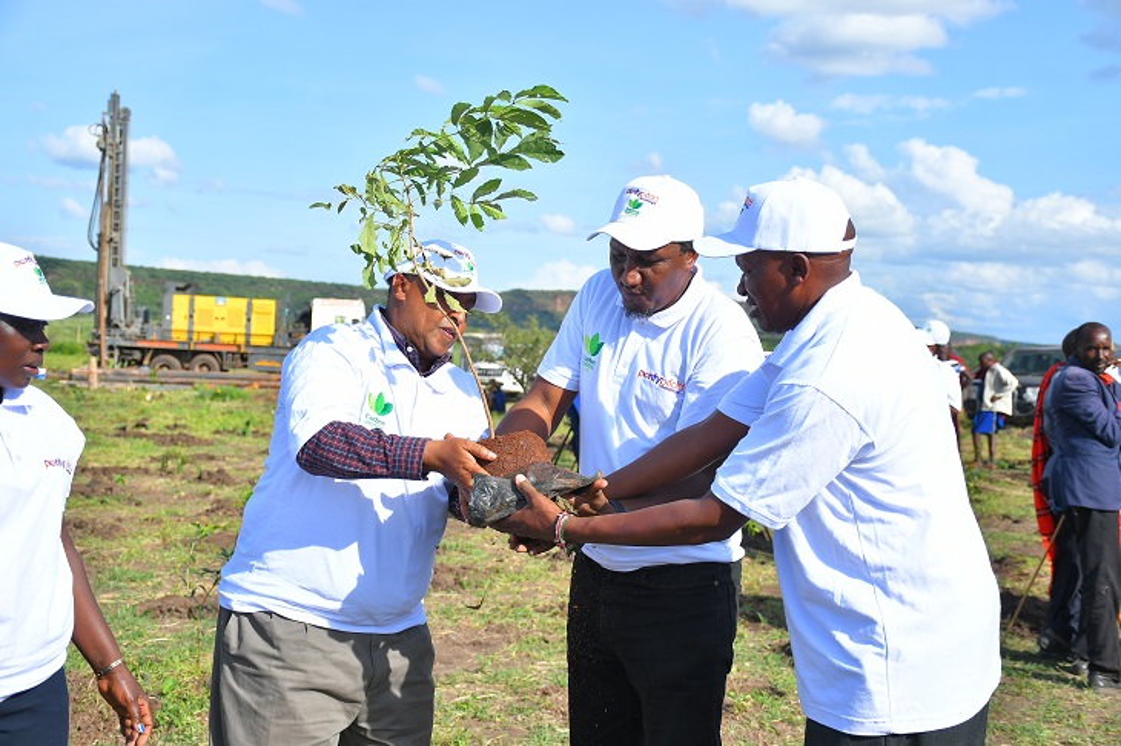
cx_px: 560
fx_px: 1494
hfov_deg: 41.1
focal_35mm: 48
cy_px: 373
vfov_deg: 28.0
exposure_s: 1/640
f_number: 4
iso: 100
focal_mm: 32
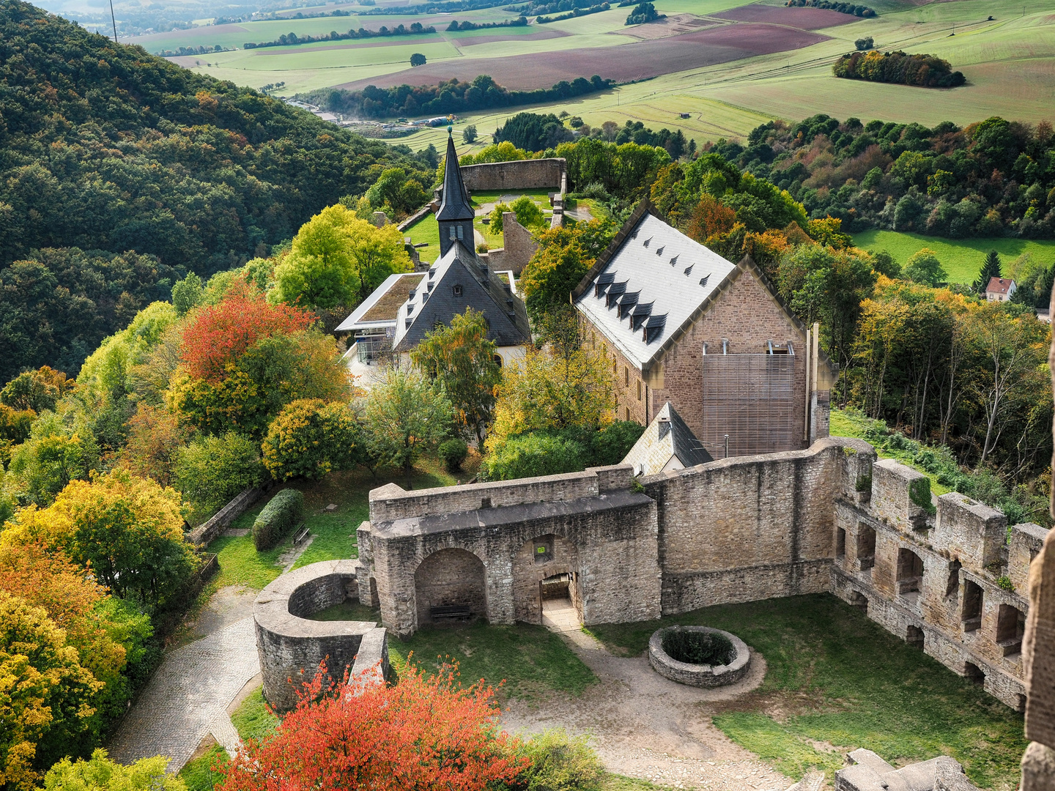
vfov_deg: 36.0
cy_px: 396
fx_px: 1219
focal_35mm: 40
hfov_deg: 46.8
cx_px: 528
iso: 200
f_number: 6.3
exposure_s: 1/320
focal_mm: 20
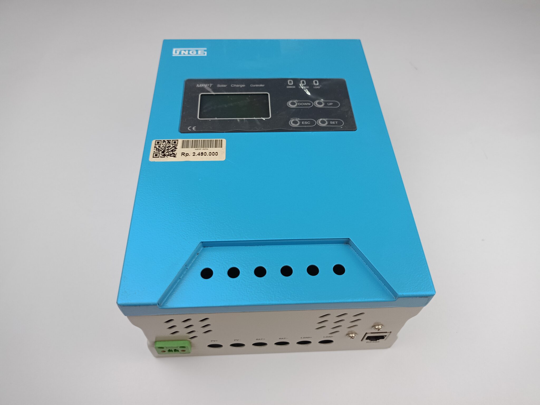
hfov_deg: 63.4
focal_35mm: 28
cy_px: 202
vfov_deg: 49.7
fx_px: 437
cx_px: 270
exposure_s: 1/50
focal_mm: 4.7
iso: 213
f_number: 1.79
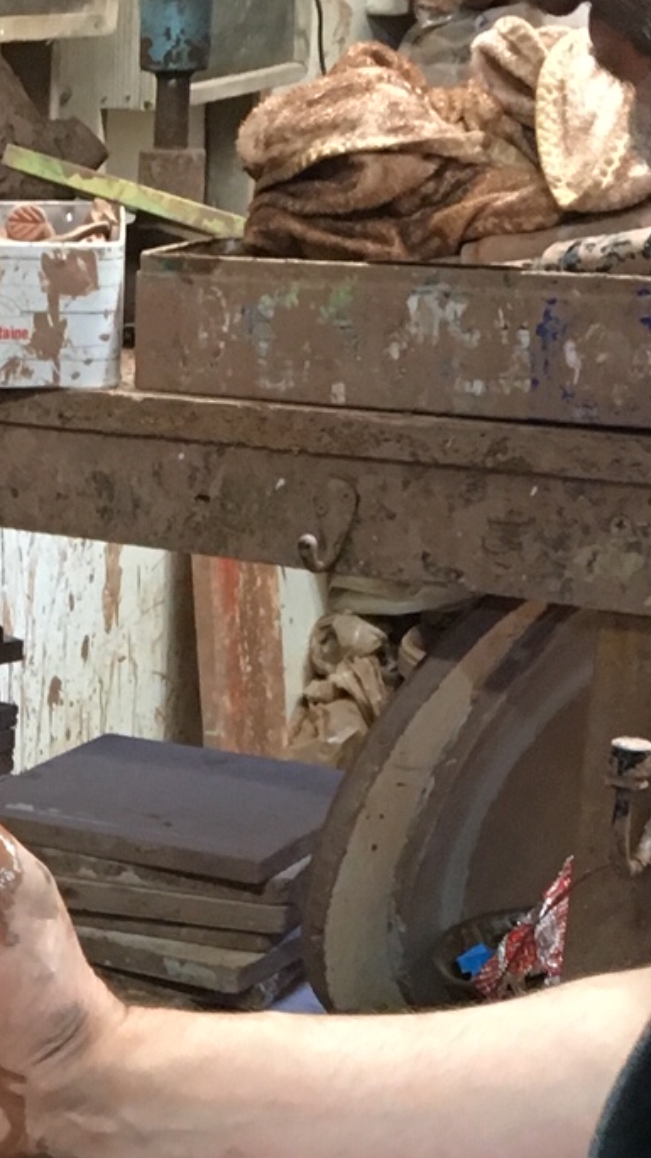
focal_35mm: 93
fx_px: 2856
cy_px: 1138
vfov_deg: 22.1
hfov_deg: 12.7
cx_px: -115
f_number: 2.2
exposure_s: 1/33
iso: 160
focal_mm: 4.15
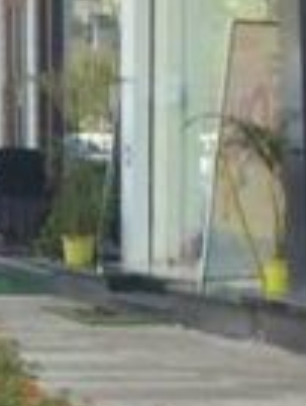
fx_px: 2597
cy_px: 912
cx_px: 273
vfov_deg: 8.3
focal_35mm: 221
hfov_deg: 6.7
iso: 32
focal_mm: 4.15
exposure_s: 1/304
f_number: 2.2
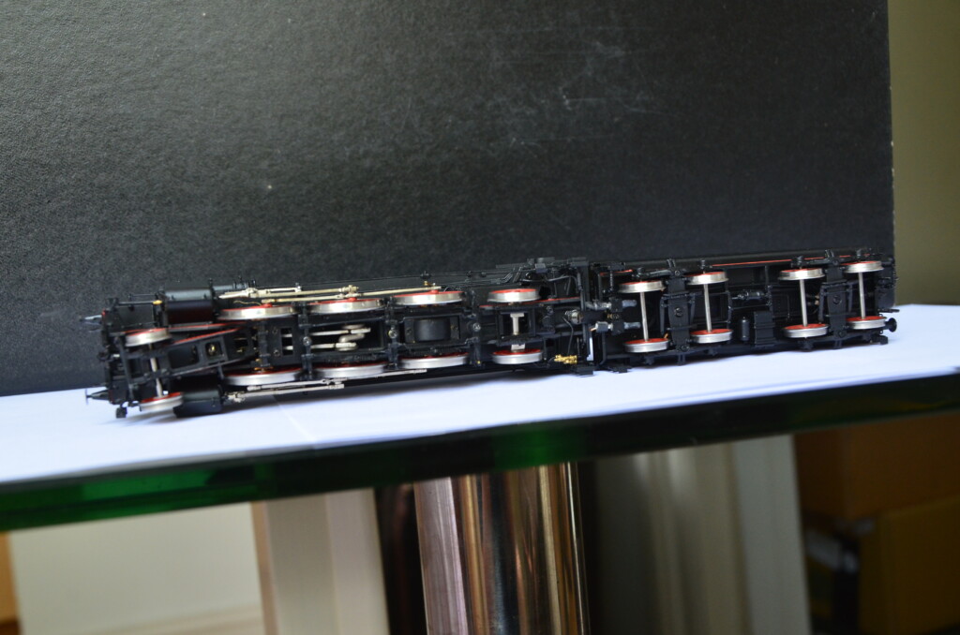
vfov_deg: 28.8
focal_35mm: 46
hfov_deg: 42.4
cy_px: 318
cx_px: 480
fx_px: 1237
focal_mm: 31
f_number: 7.1
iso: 800
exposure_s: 1/40
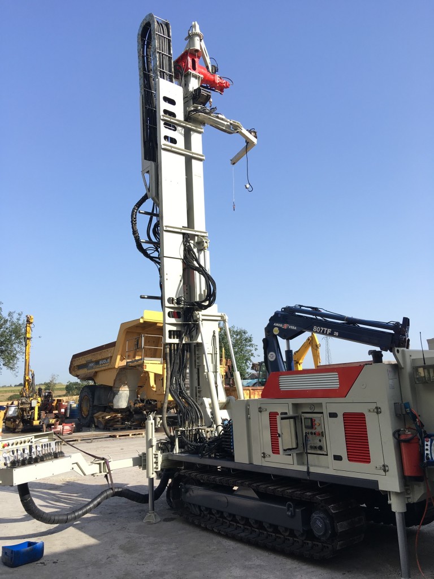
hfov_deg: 48.2
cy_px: 290
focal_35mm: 29
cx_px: 217
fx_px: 485
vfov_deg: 61.7
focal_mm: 4.15
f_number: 2.2
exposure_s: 1/732
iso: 25
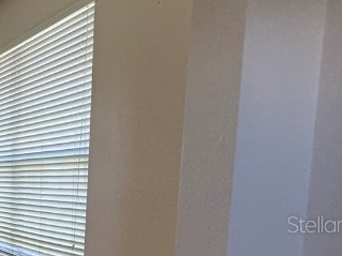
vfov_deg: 30.9
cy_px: 224
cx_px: -161
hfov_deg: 28.6
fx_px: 444
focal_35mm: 45
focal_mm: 2.22
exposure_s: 1/99
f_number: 2.2
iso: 250
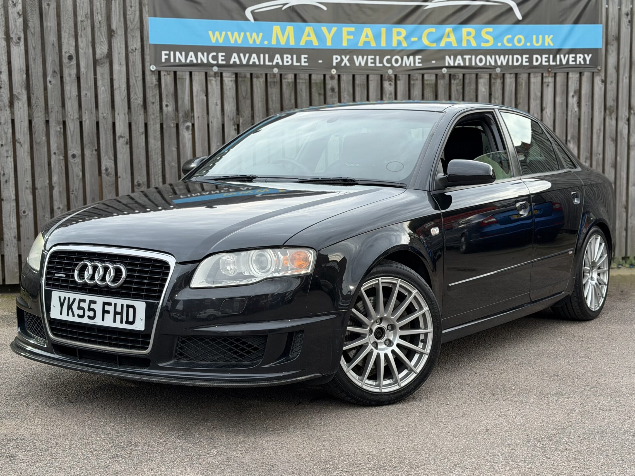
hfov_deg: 35.5
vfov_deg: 27.0
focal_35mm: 54
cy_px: 250
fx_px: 991
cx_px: 309
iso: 80
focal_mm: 6.76
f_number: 1.78
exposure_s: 1/50
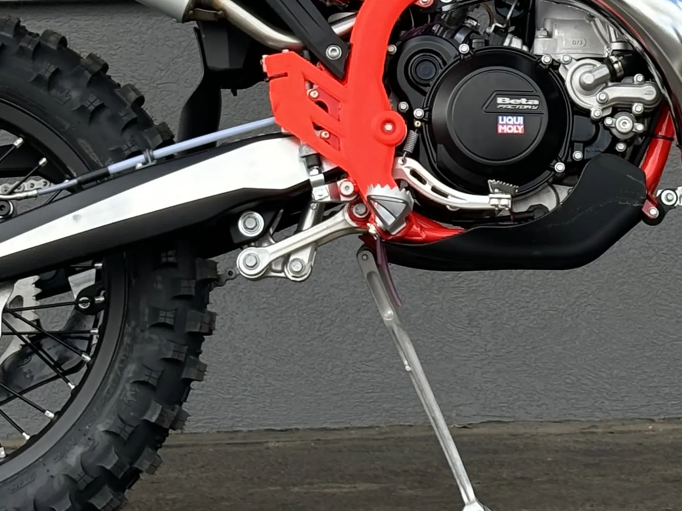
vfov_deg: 10.0
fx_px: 2876
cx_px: 501
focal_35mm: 146
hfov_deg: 13.5
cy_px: -84
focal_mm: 5.96
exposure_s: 1/325
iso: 32
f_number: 1.6
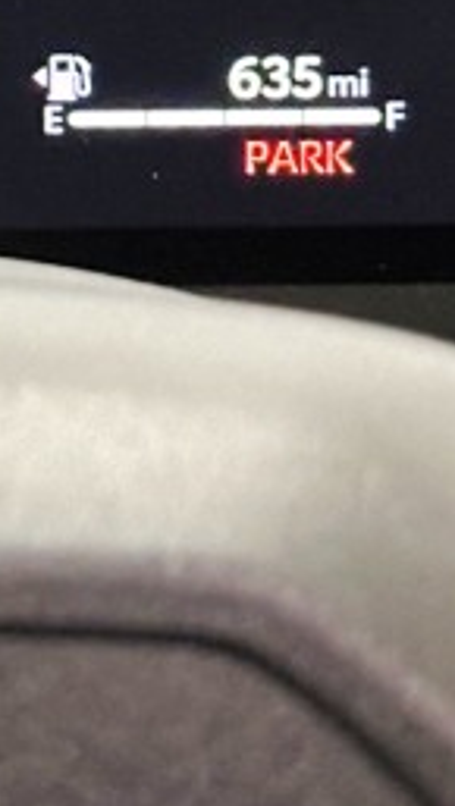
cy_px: -238
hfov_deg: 5.7
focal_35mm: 208
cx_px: -612
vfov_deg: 10.1
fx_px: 4451
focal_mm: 6.86
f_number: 1.78
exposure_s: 1/24
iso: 640
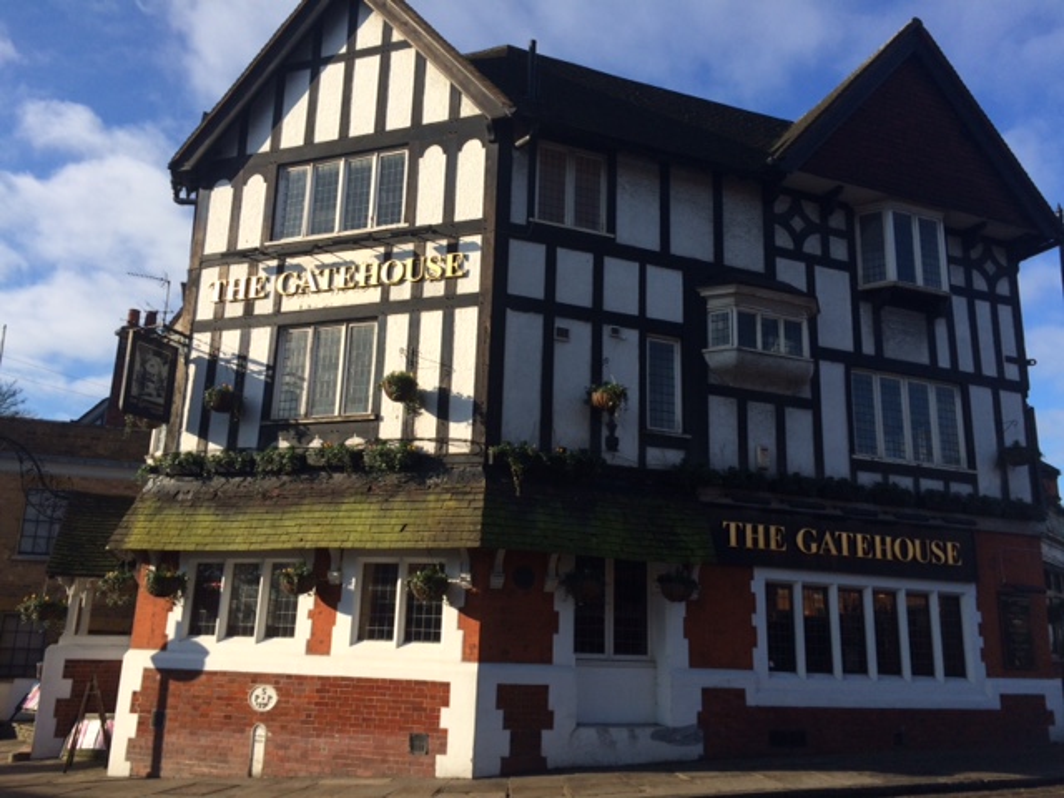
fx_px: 891
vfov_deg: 48.2
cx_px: 532
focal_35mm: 29
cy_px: 399
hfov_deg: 61.7
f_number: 2.2
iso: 32
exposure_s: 1/1709
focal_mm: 4.15
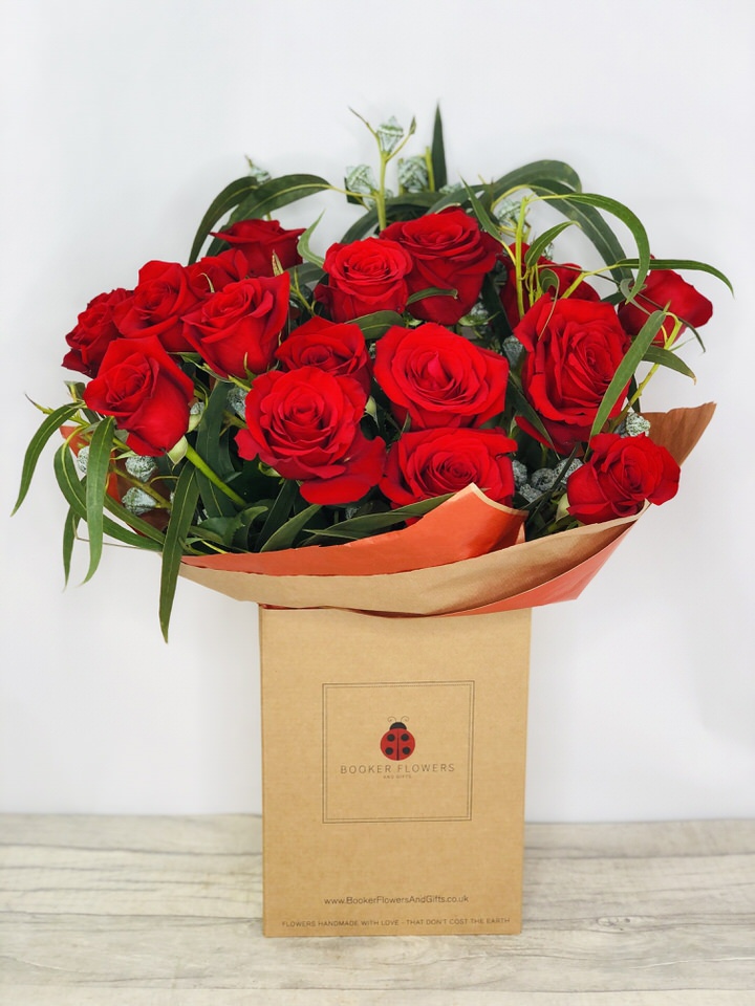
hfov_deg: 28.0
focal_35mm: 52
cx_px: 378
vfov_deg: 36.8
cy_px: 503
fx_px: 1512
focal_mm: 6
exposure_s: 1/50
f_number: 2.4
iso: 25
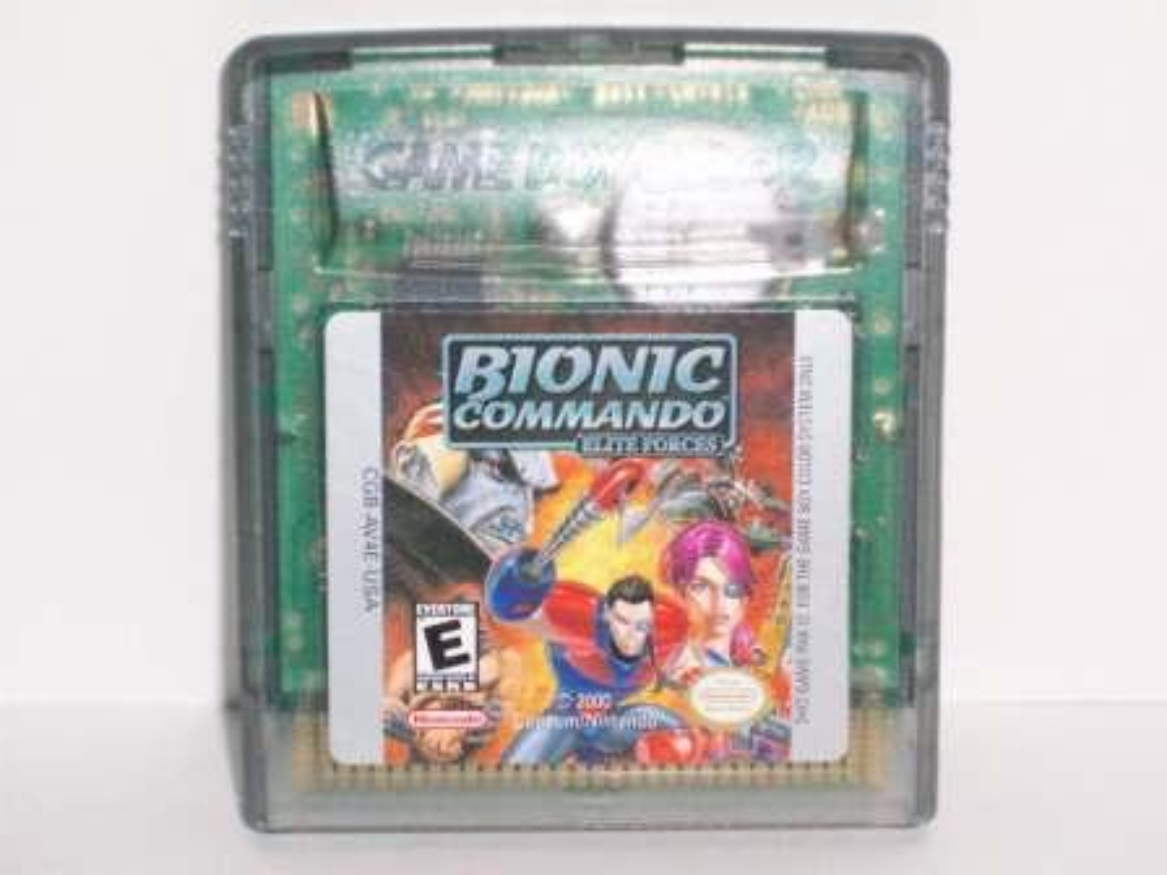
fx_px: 3742
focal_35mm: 111
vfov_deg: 13.3
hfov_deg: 17.7
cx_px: 584
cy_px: 438
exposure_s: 1/257
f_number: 5.2
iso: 400
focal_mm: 18.6
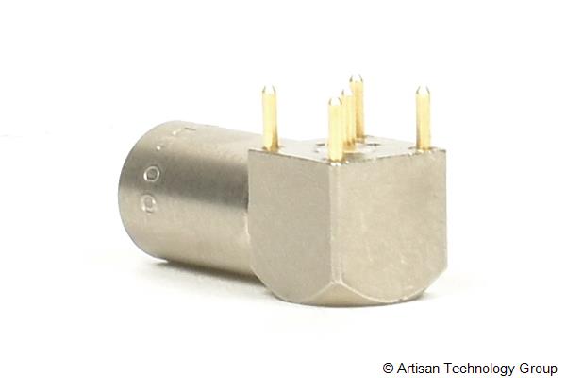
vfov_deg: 16.6
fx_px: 1297
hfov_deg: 24.6
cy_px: 189
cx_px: 283
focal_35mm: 82
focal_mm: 55
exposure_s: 1/200
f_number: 13
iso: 200
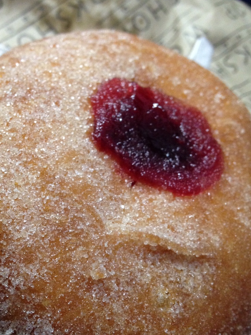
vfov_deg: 42.5
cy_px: 215
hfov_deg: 32.8
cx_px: 101
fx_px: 425
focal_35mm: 44
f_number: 2.4
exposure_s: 1/20
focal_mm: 4.12
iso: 320
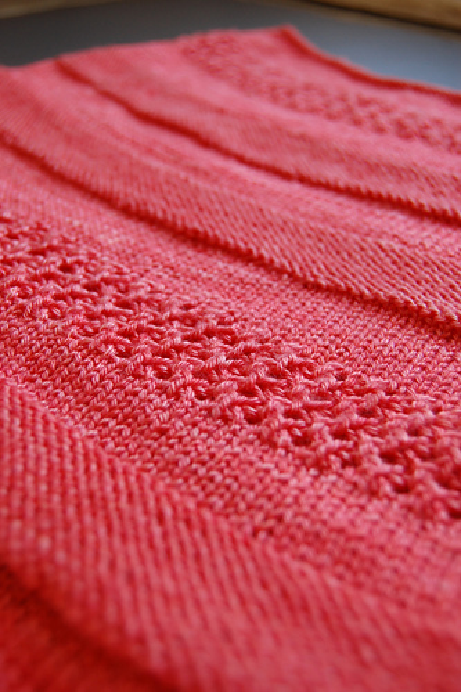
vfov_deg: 46.4
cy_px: 346
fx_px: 807
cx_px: 230
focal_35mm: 42
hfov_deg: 31.9
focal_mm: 28
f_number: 5
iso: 400
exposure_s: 1/100
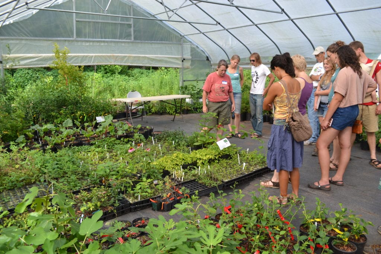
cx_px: 190
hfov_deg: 67.4
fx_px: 286
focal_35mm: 27
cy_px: 127
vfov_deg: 47.9
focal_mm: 18
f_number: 5.6
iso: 200
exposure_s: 1/125
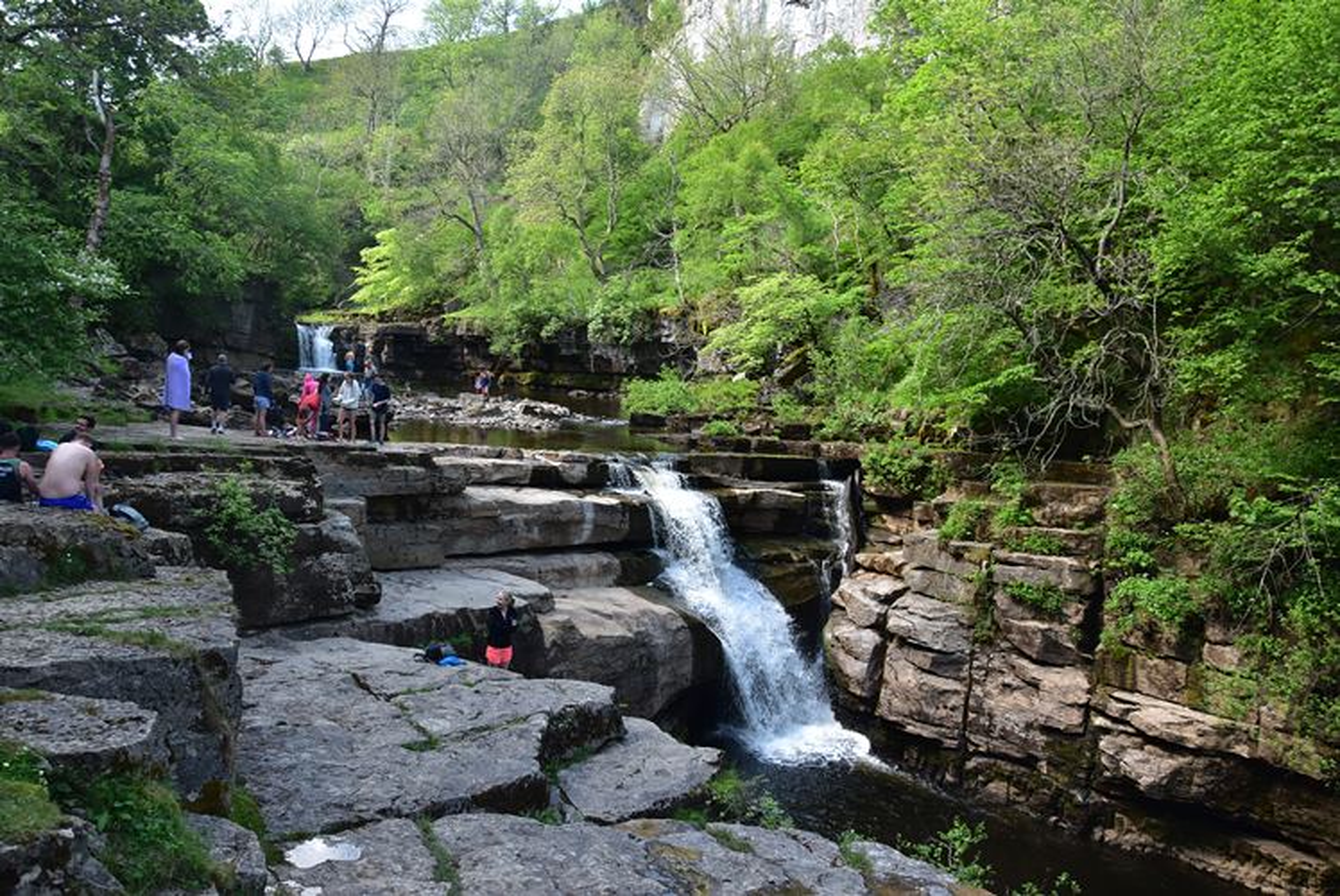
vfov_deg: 48.0
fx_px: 1006
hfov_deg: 67.3
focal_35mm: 27
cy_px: 448
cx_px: 670
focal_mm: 18
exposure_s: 1/125
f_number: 5.6
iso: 200
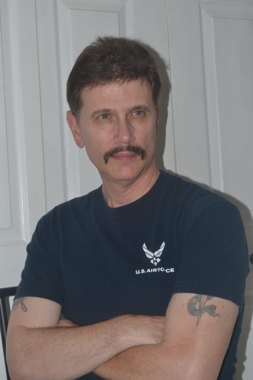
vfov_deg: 24.6
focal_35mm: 82
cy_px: 190
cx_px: 126
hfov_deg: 16.6
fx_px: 870
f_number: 8
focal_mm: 55
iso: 220
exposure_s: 1/60
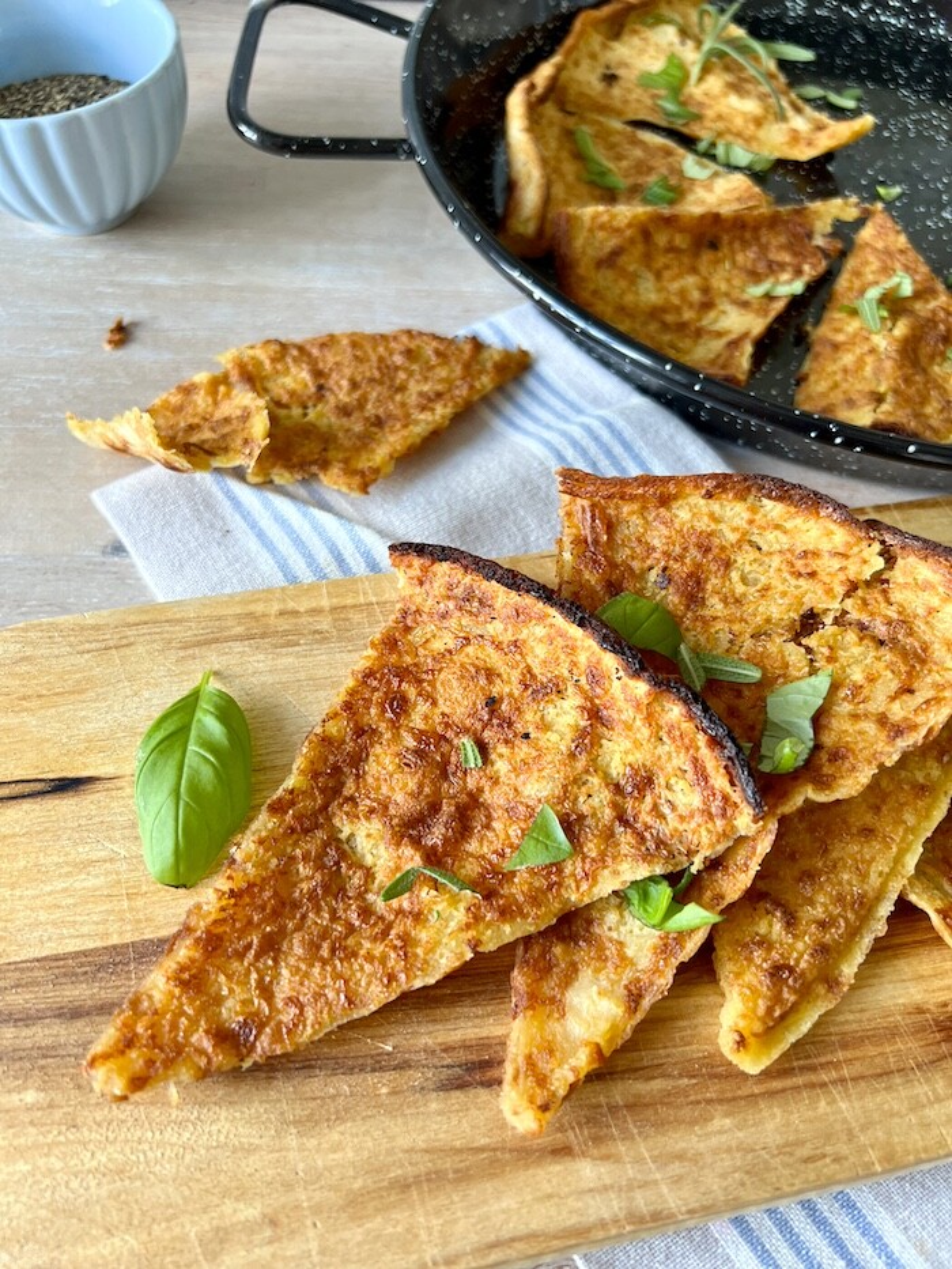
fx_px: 953
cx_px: 476
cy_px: 634
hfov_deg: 53.1
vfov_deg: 67.3
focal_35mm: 26
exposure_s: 1/105
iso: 125
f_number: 1.5
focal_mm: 5.7
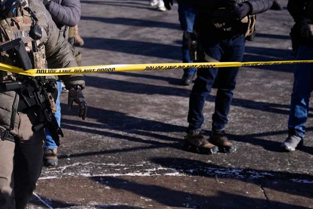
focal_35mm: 117
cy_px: 26
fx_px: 1017
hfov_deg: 17.0
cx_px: -16
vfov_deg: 11.6
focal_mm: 47
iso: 200
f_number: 2.8
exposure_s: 1/4000
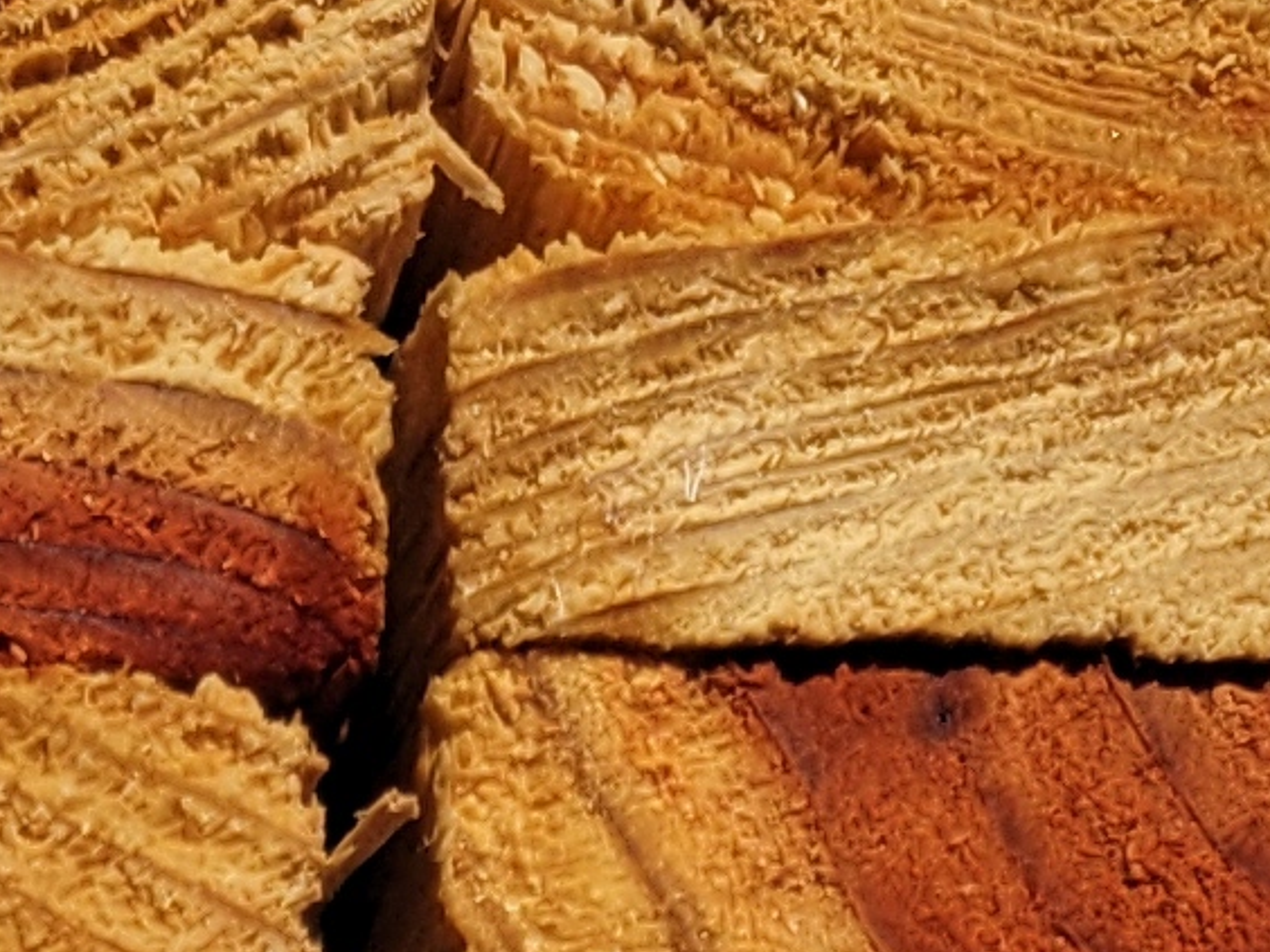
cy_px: 3153
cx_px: -998
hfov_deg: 10.1
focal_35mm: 186
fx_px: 6824
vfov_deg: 6.9
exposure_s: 1/8143
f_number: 1.8
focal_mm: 5.4
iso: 40
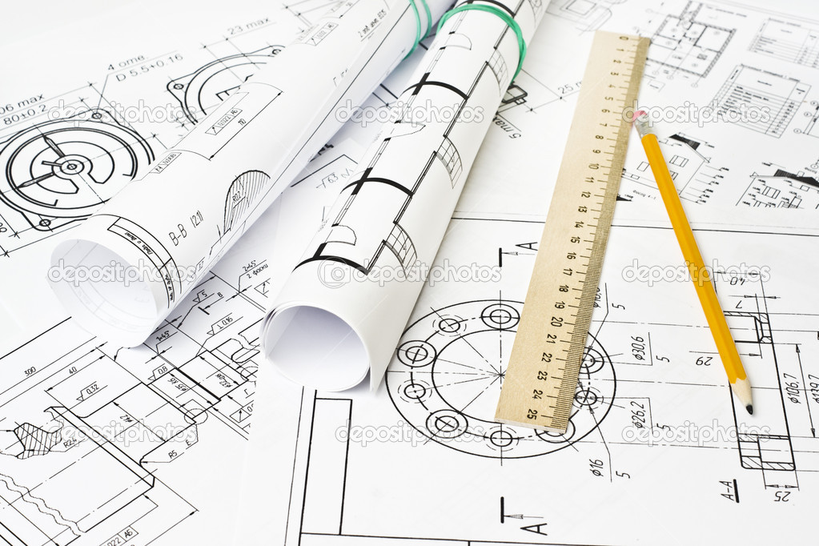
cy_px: 273
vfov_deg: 18.2
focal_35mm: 75
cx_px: 410
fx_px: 1706
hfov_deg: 27.0
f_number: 11
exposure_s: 1/60
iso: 200
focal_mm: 50
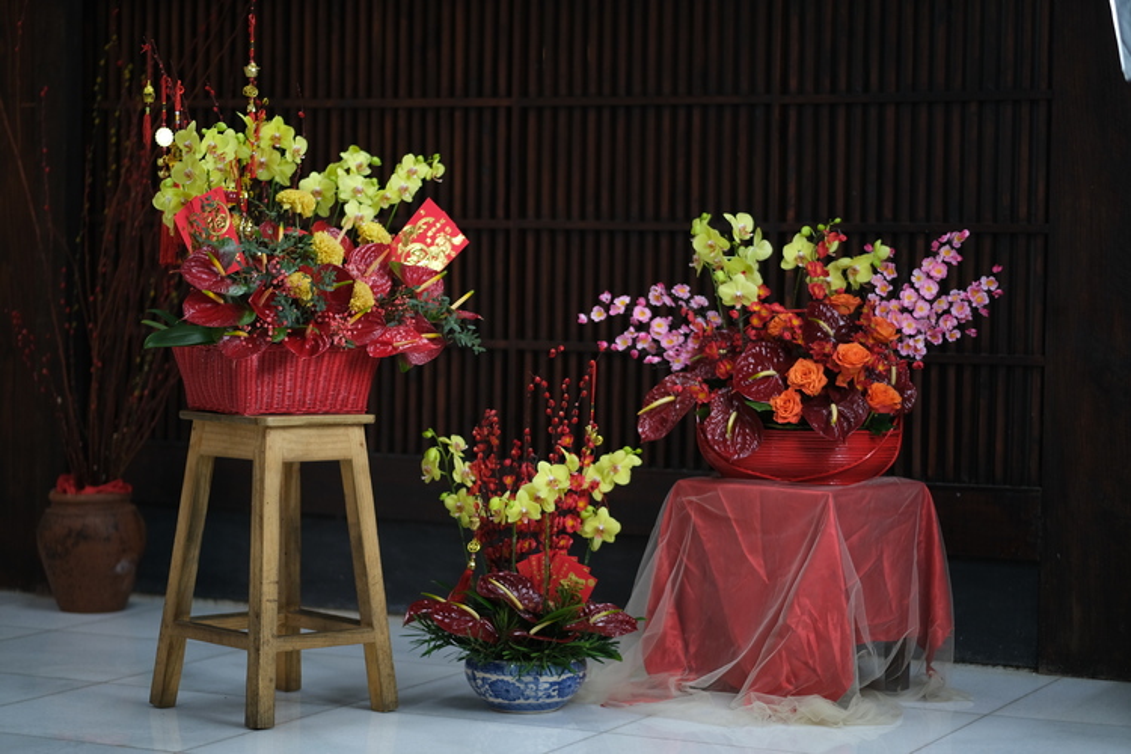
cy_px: 377
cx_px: 566
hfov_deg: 24.2
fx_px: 2639
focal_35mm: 84
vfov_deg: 16.3
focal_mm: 56
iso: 500
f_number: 1.2
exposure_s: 1/85
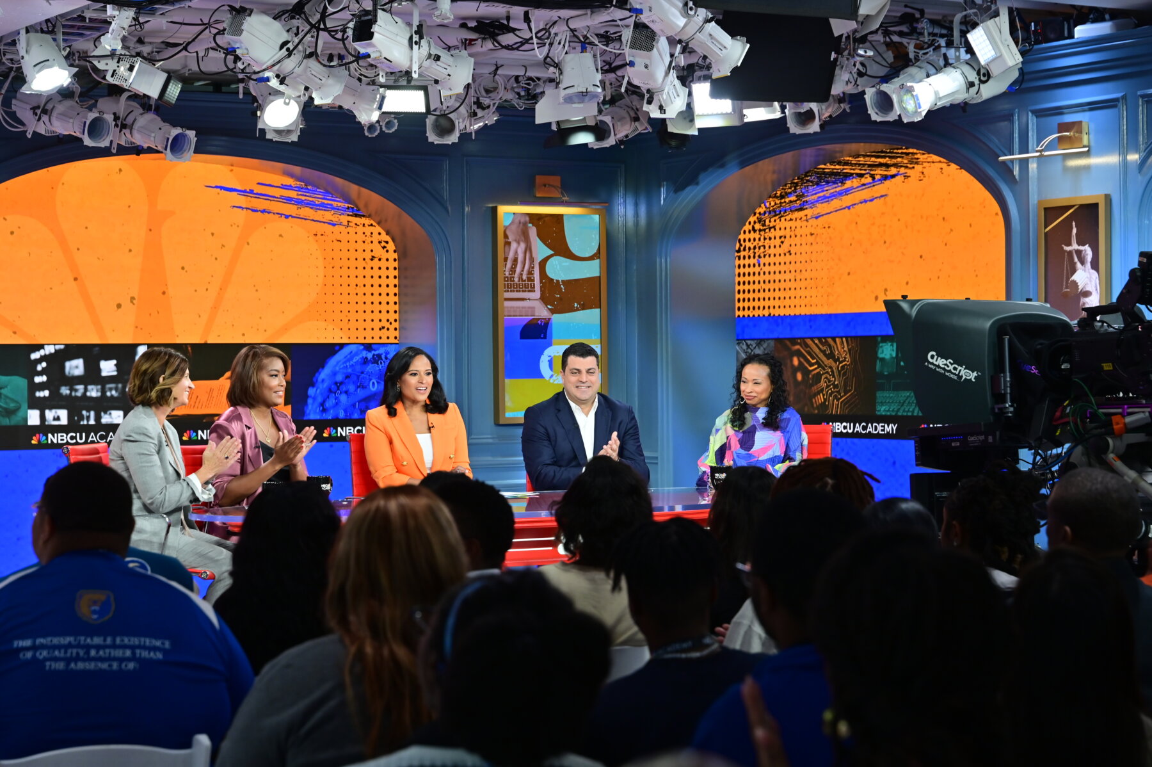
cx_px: 576
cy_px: 384
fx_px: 2399
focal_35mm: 75
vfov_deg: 18.2
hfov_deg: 27.0
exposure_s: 1/80
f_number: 5
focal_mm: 75
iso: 800
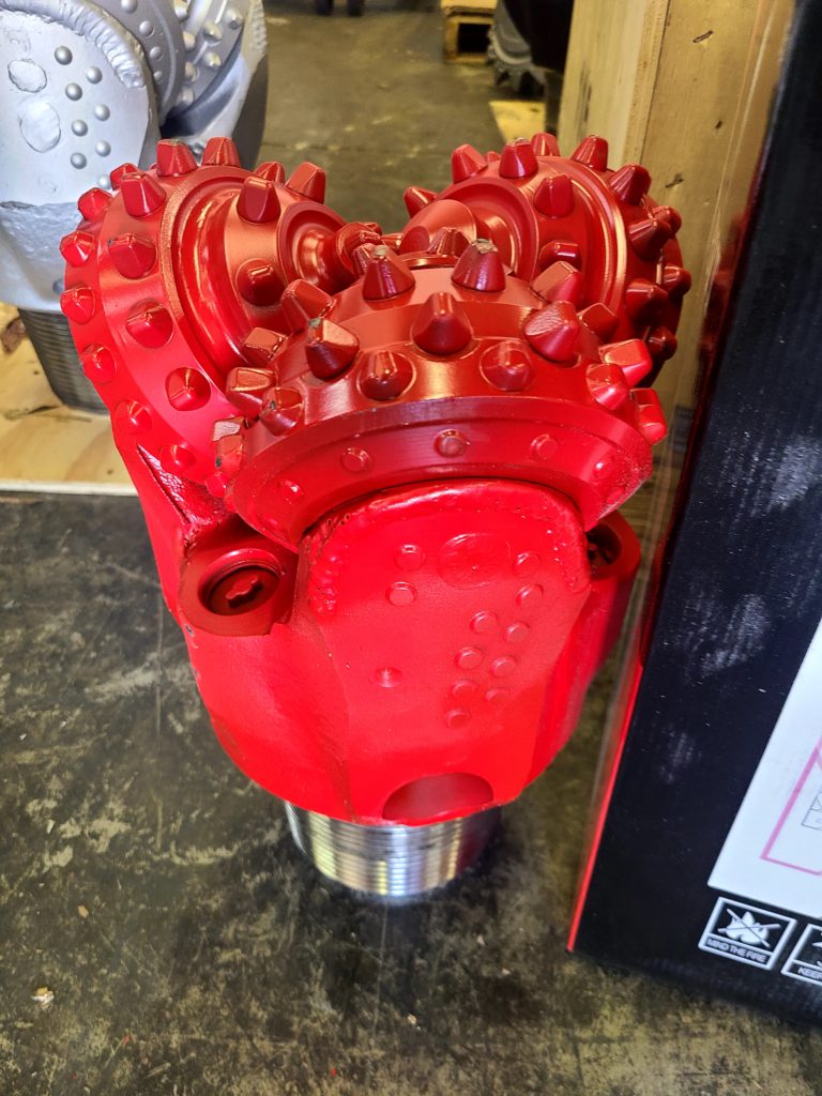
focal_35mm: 26
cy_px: 548
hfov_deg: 53.1
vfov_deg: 67.3
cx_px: 411
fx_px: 823
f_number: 1.8
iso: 160
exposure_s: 1/40
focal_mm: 5.4
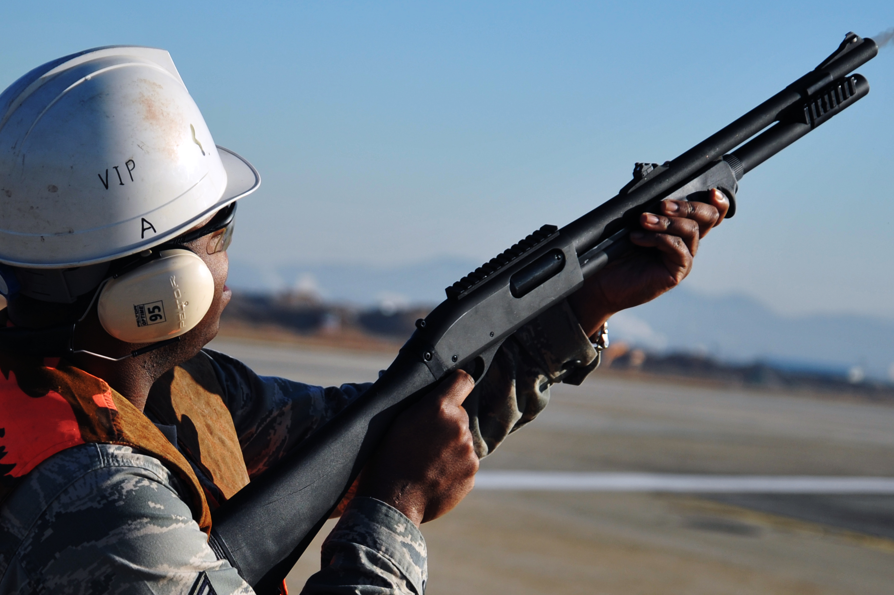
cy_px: 367
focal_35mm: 89
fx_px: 2209
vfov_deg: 15.3
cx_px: 441
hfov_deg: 22.9
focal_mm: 68
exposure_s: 1/2000
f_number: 4.5
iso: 250
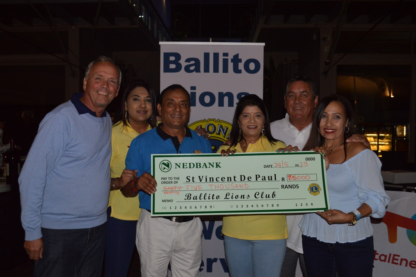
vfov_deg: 34.2
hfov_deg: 49.6
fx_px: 450
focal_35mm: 39
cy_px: 138
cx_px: 208
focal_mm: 26
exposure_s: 1/60
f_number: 5
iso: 800
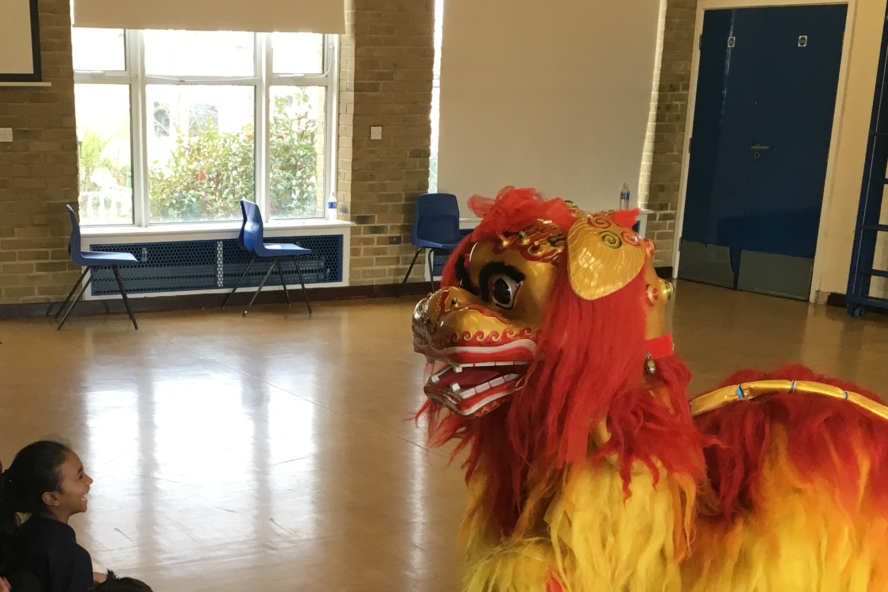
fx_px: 1455
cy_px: 598
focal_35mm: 59
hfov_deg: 33.6
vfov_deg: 22.1
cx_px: 299
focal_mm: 4.15
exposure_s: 1/33
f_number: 2.2
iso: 32
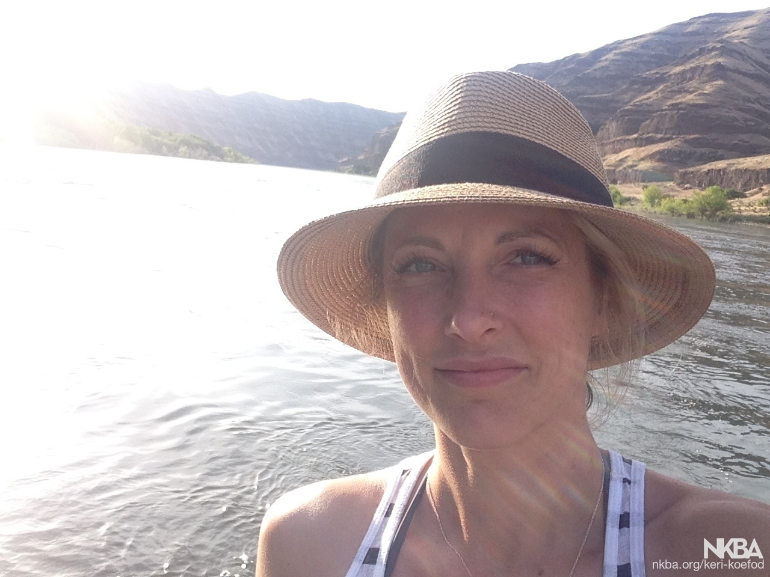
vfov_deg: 40.7
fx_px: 779
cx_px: 385
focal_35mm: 35
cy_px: 288
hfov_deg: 52.6
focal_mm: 2.18
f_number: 2.4
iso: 32
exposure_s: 1/323
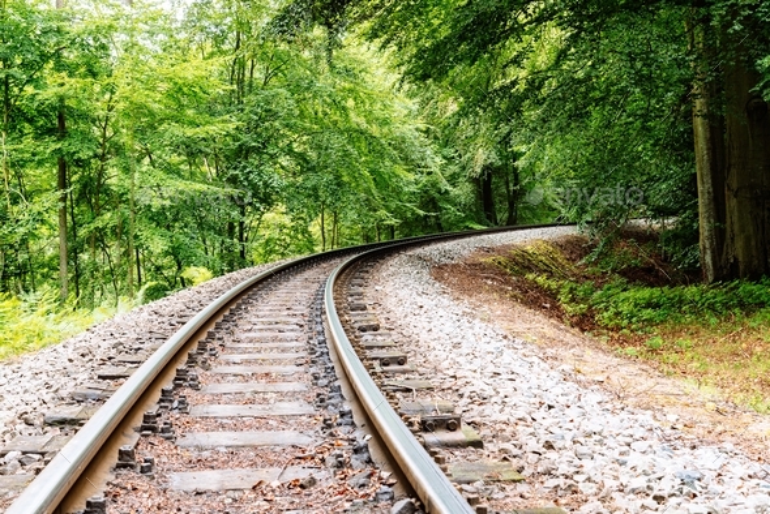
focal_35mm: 48
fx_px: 1027
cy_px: 257
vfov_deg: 28.1
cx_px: 385
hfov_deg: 41.1
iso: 100
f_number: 9
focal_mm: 48
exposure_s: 1/5
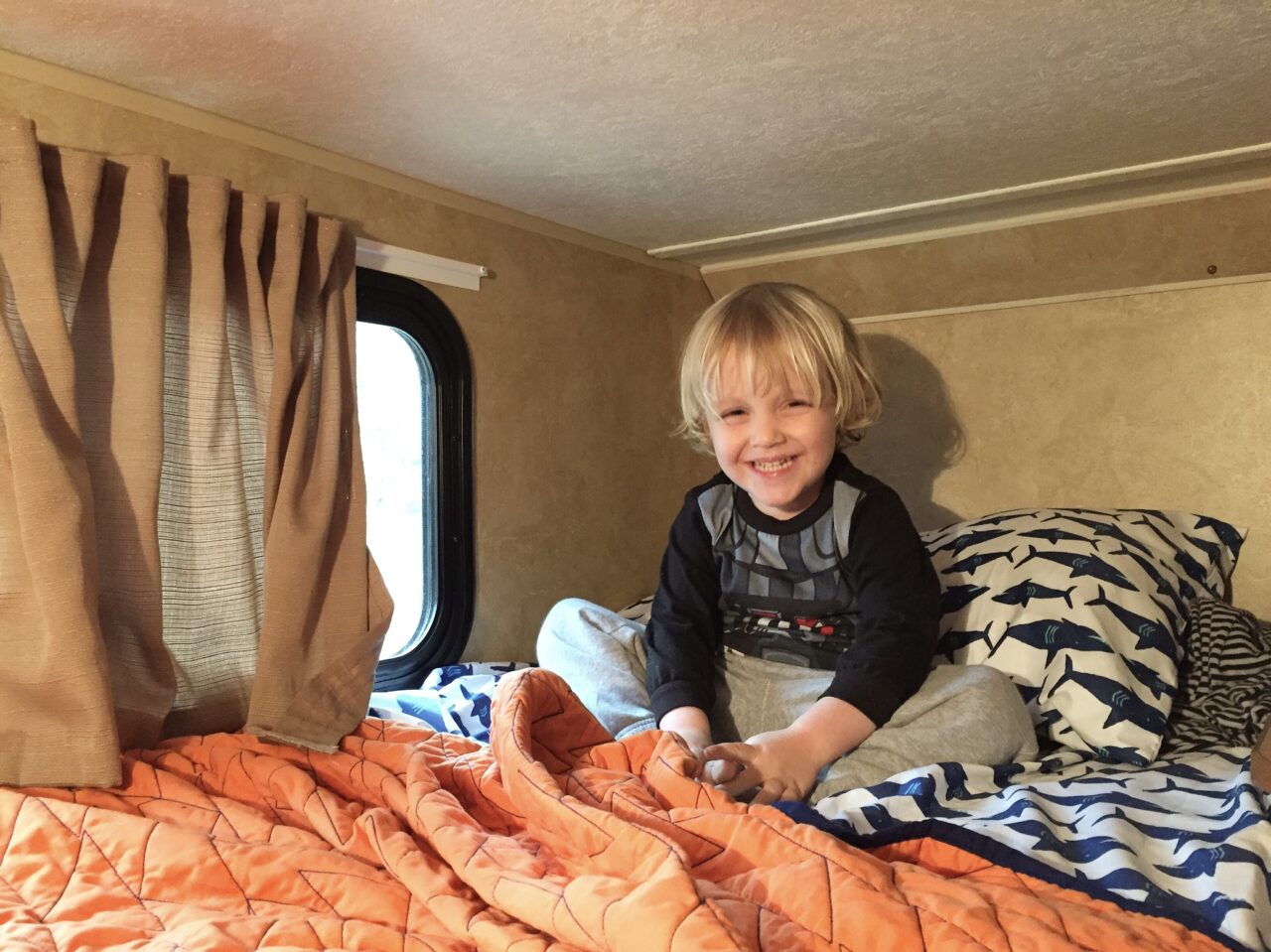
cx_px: 636
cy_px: 476
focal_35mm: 29
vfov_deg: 48.2
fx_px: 1064
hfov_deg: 61.7
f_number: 2.2
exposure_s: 1/15
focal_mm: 4.15
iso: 250
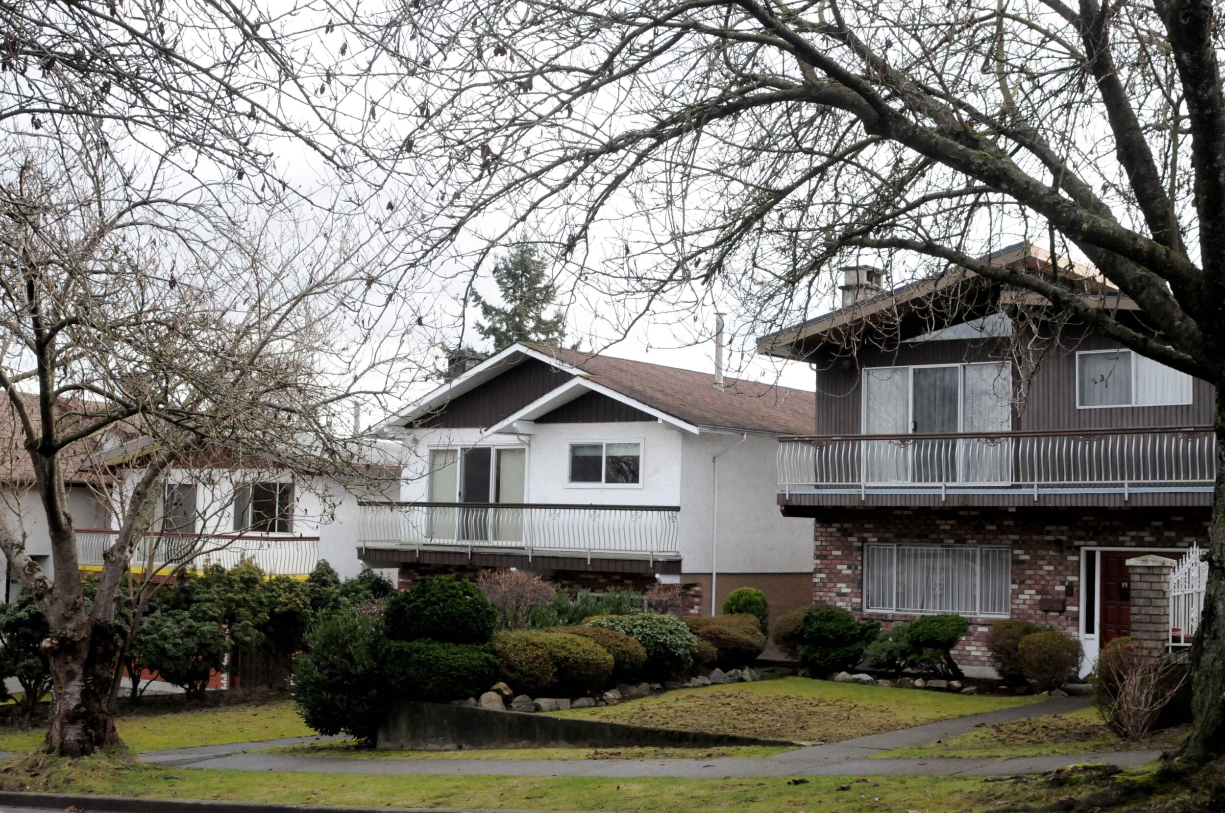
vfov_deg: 28.9
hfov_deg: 42.4
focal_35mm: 46
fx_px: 1580
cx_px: 612
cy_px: 406
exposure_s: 1/320
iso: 1250
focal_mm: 31
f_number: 9
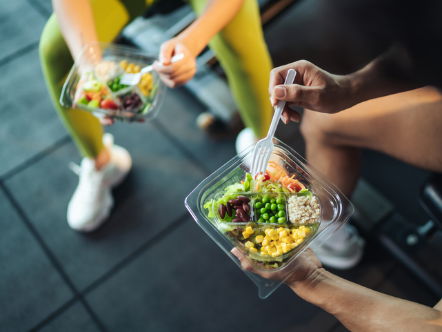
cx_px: 243
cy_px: 166
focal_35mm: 38
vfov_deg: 37.7
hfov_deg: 48.9
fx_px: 485
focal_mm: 35
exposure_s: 1/250
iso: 200
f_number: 1.4
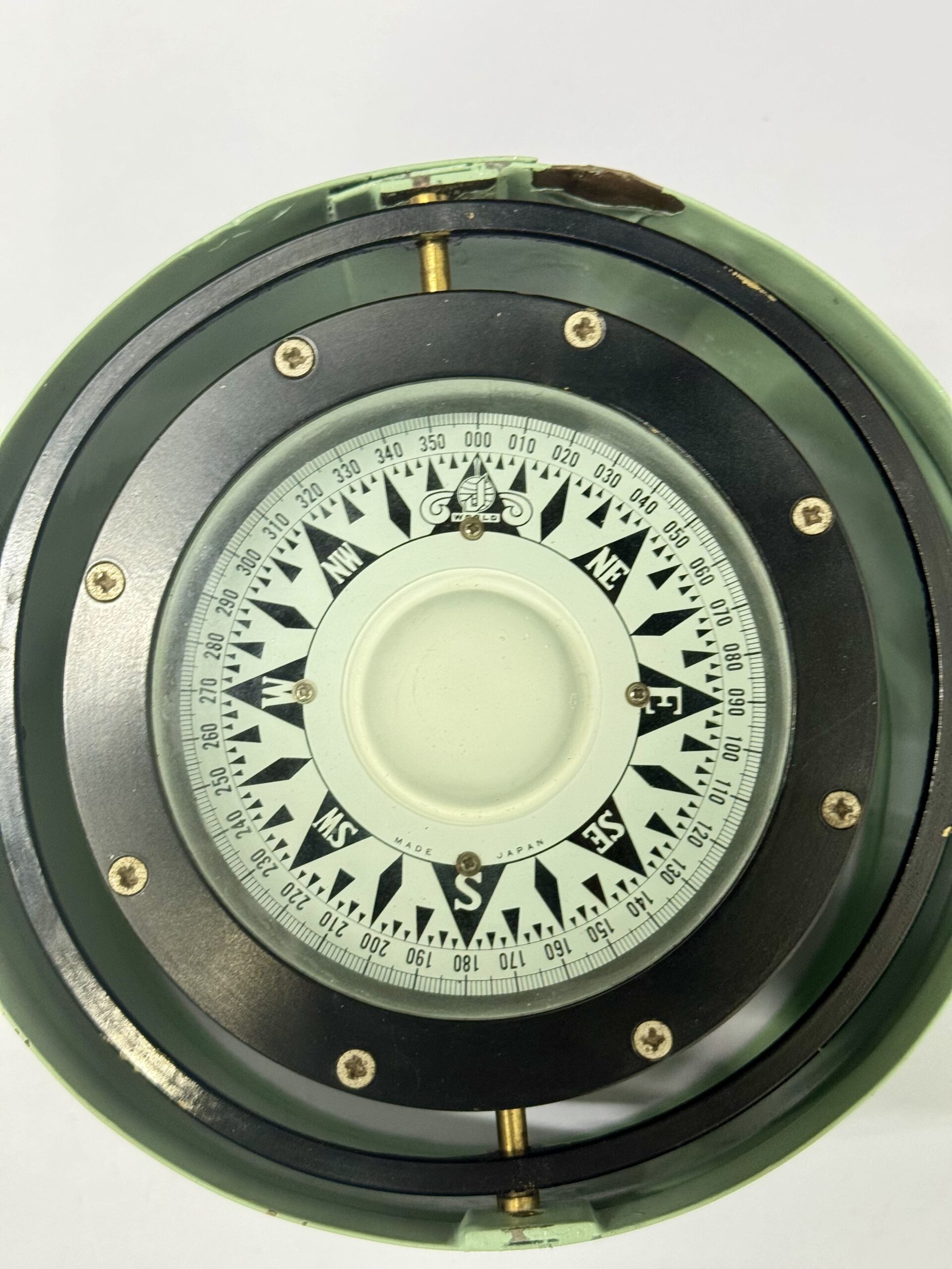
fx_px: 1760
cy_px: 634
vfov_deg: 39.7
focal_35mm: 48
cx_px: 476
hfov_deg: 30.3
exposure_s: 1/33
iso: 200
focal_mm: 6.76
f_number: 1.78
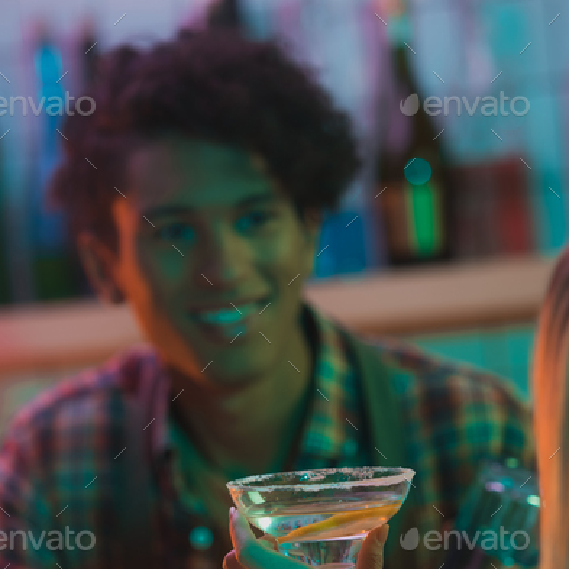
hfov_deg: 6.8
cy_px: 528
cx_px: 243
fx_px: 4798
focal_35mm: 258
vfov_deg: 6.8
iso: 50
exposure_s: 1/125
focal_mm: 135
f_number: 3.2
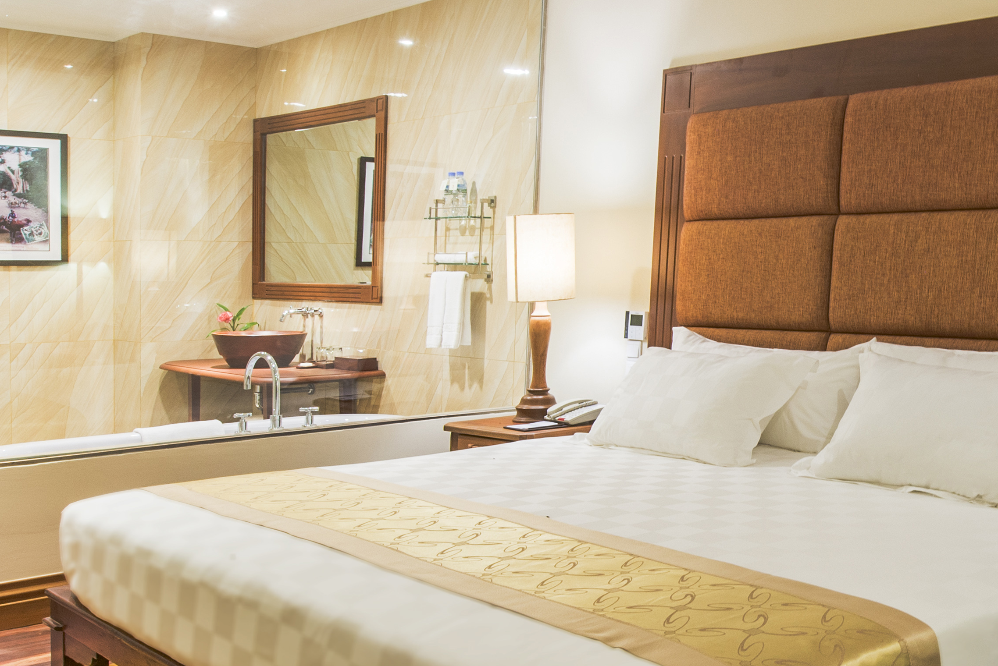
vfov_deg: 34.8
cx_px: 910
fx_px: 1026
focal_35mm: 37
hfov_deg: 46.5
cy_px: 541
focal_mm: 14
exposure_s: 3
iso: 100
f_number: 11
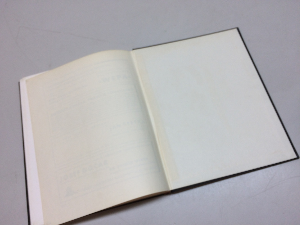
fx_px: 251
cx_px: 150
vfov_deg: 48.2
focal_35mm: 29
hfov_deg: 61.7
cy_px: 112
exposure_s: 1/100
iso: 64
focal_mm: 4.15
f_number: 2.2
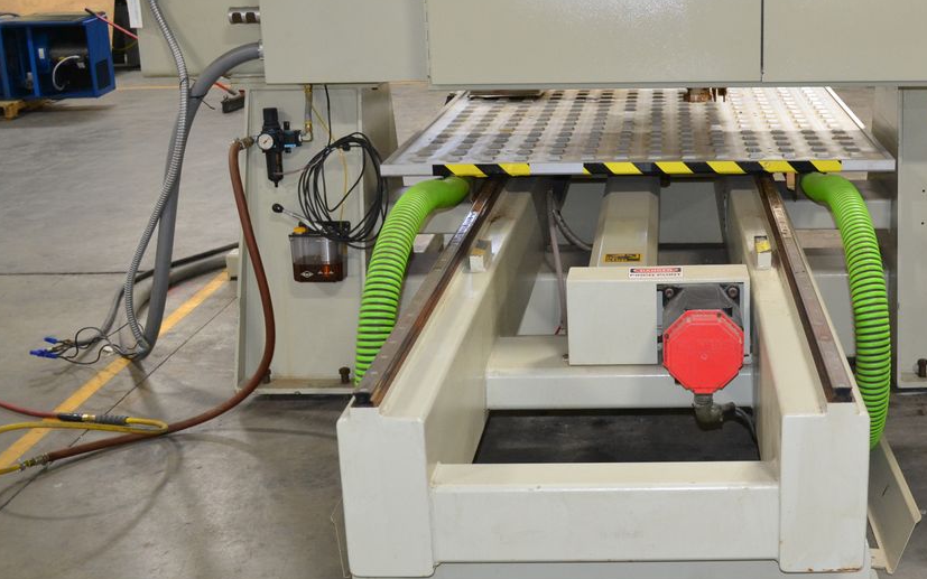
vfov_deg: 27.9
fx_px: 1162
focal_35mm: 46
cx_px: 674
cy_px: 232
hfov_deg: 42.4
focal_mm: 18
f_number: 3.5
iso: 720
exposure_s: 1/60
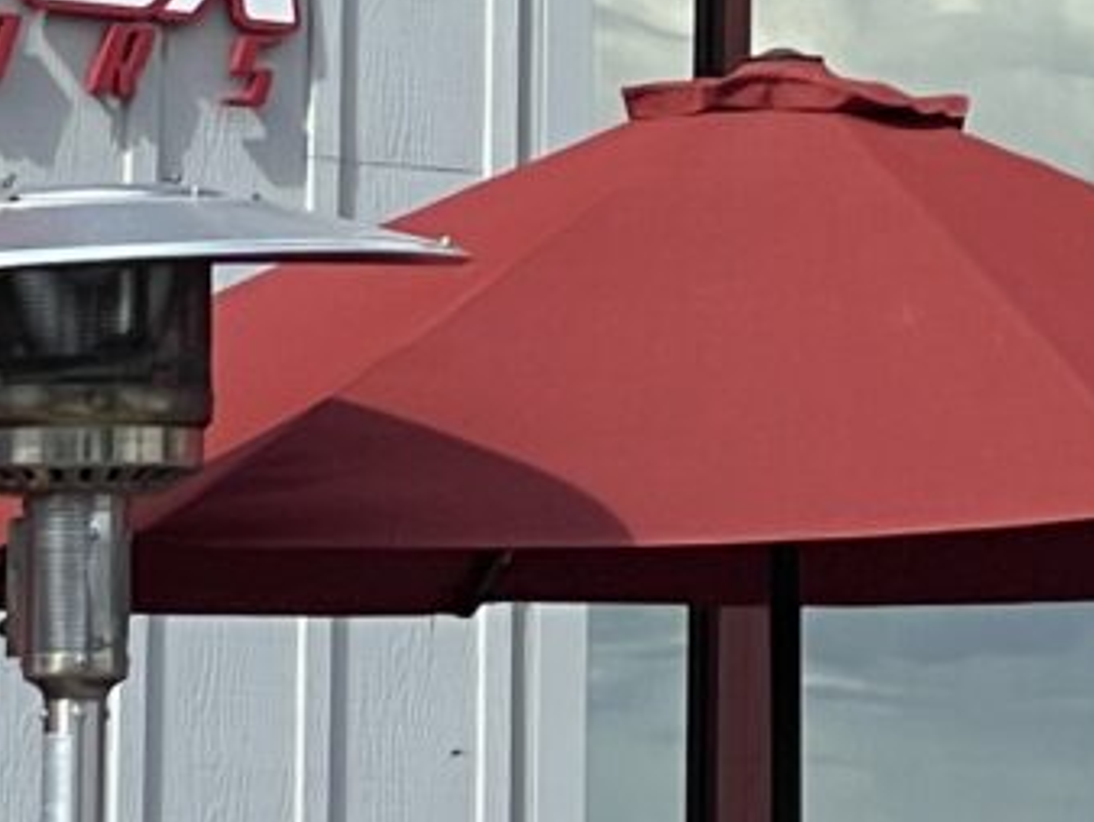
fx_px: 9962
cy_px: -751
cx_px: 877
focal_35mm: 315
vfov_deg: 4.7
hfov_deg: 6.3
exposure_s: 1/1916
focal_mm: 6
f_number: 2
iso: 25
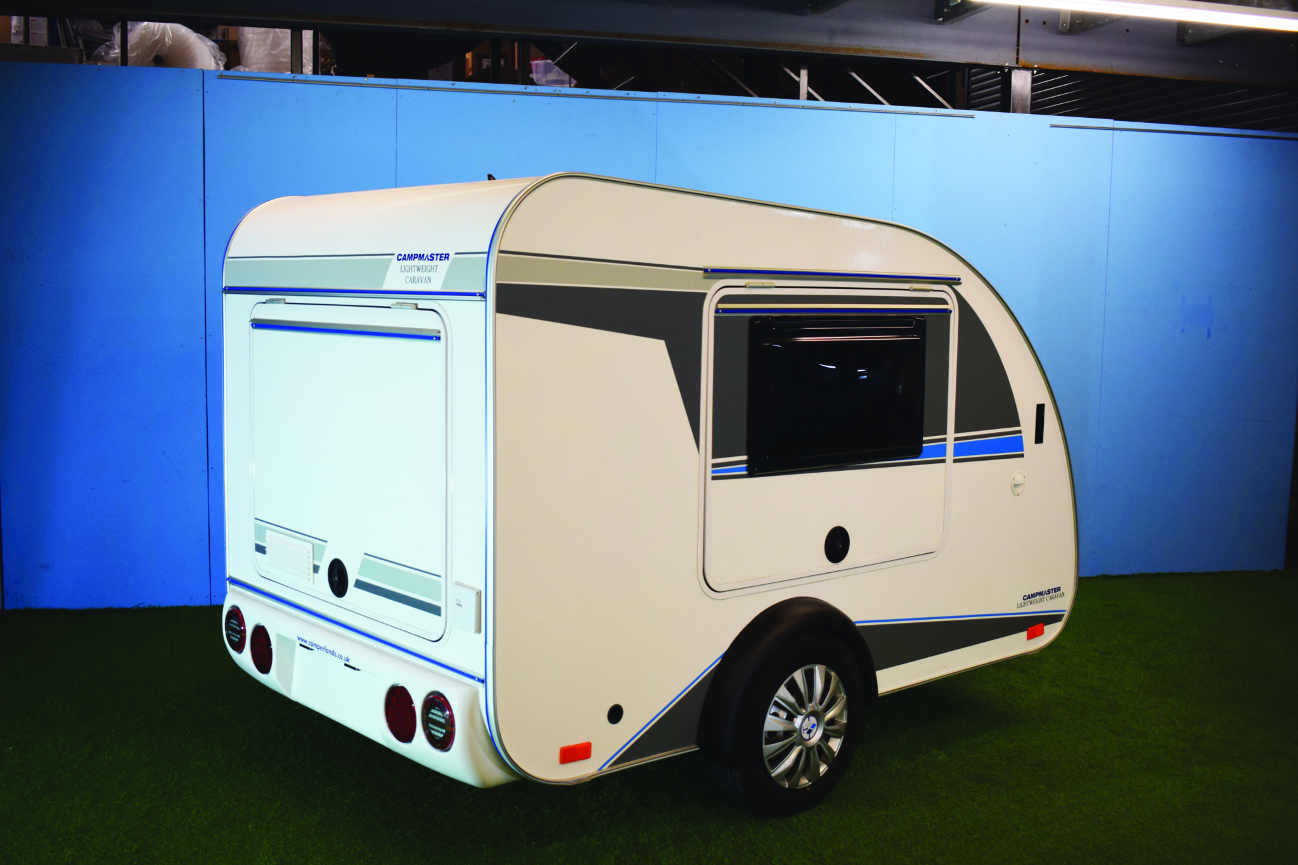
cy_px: 432
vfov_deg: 35.5
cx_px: 649
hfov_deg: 51.3
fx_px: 1352
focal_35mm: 38
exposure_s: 1/60
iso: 500
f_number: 4
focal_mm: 25
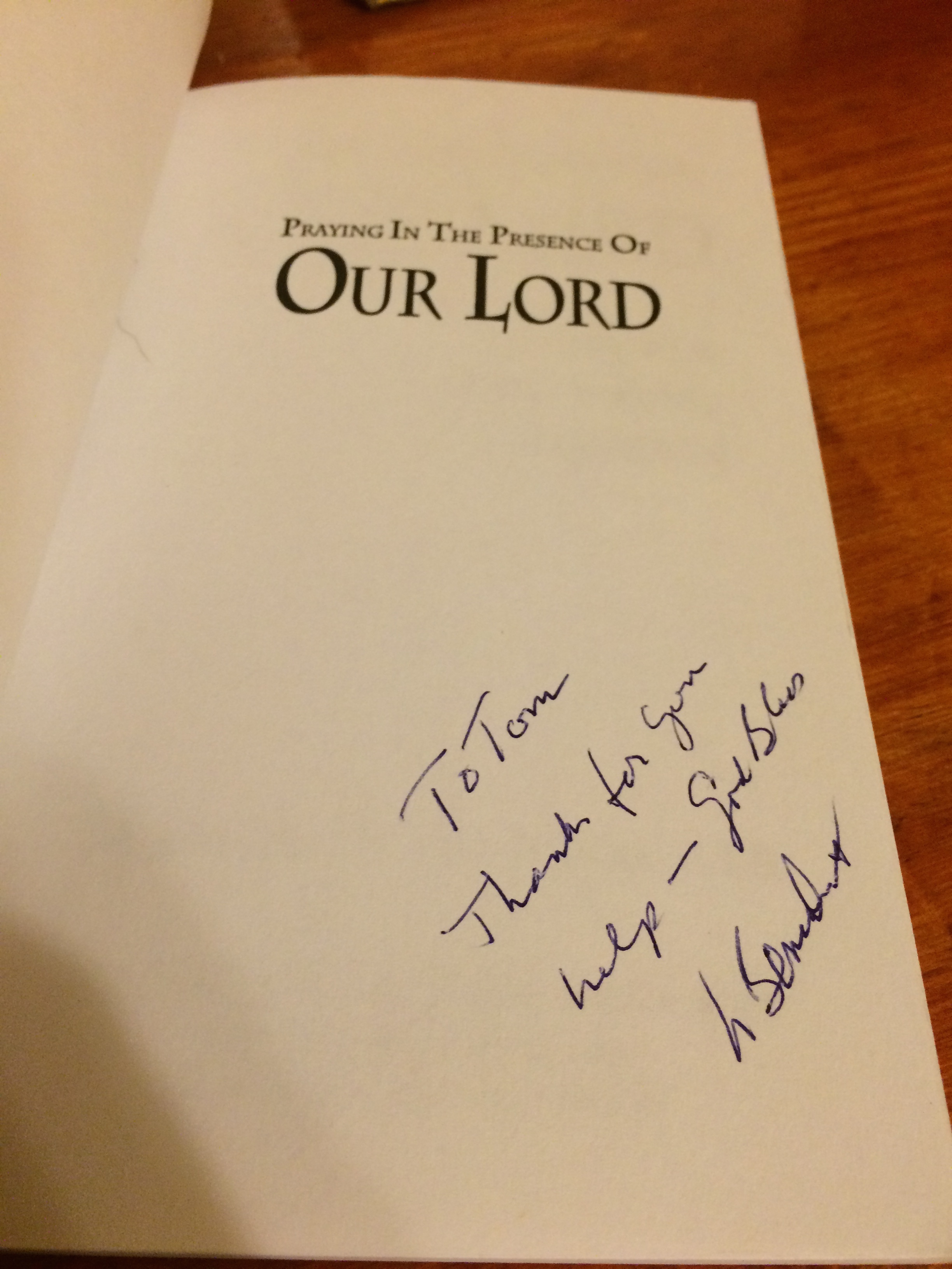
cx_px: 476
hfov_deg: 48.2
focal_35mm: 29
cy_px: 634
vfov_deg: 61.7
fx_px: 1063
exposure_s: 1/30
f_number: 2.2
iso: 200
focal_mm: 4.15
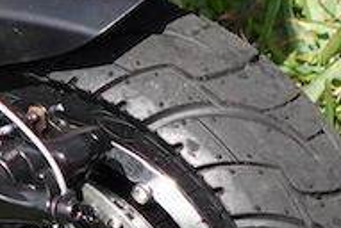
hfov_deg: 5.3
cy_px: -66
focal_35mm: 376
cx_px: -530
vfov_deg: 3.7
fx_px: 3567
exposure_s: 1/160
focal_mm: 22.37
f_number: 2.8
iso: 125
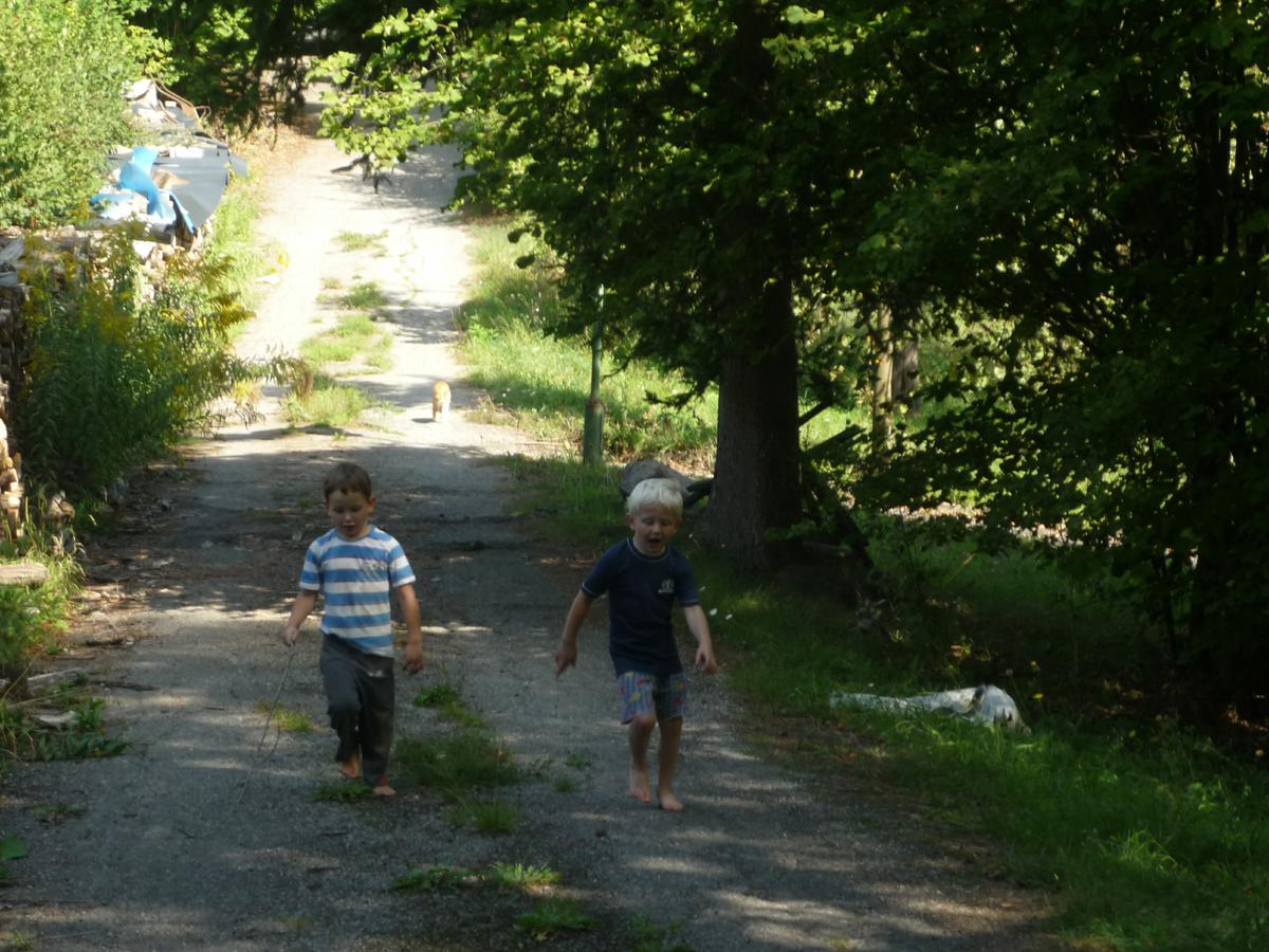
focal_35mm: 100
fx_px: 3666
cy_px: 476
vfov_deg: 14.8
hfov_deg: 19.6
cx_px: 634
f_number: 5.1
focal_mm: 16.5
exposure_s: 1/125
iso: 125
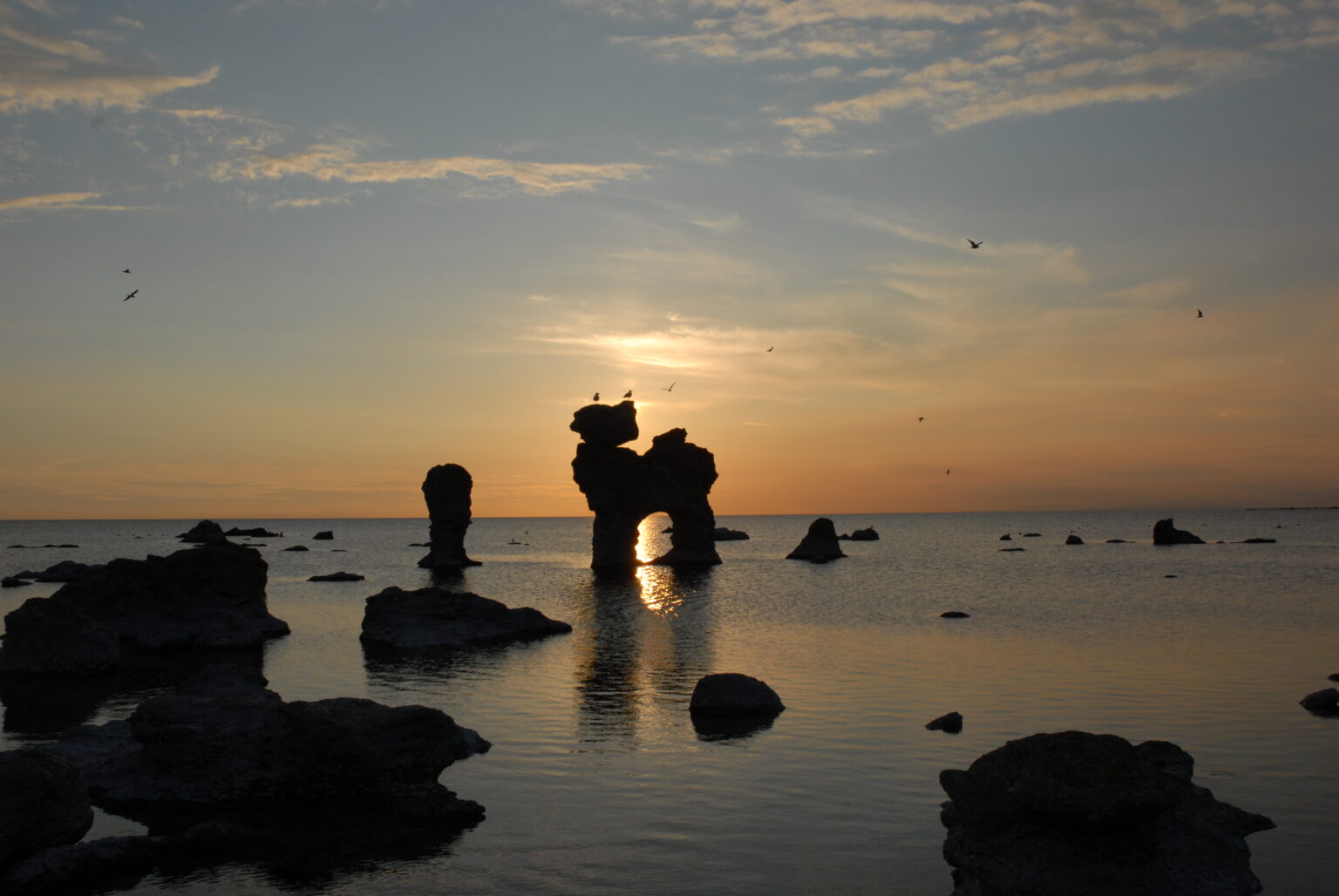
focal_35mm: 36
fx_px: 1341
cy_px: 448
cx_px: 670
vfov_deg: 37.0
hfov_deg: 53.1
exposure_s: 1/500
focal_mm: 24
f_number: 13
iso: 250
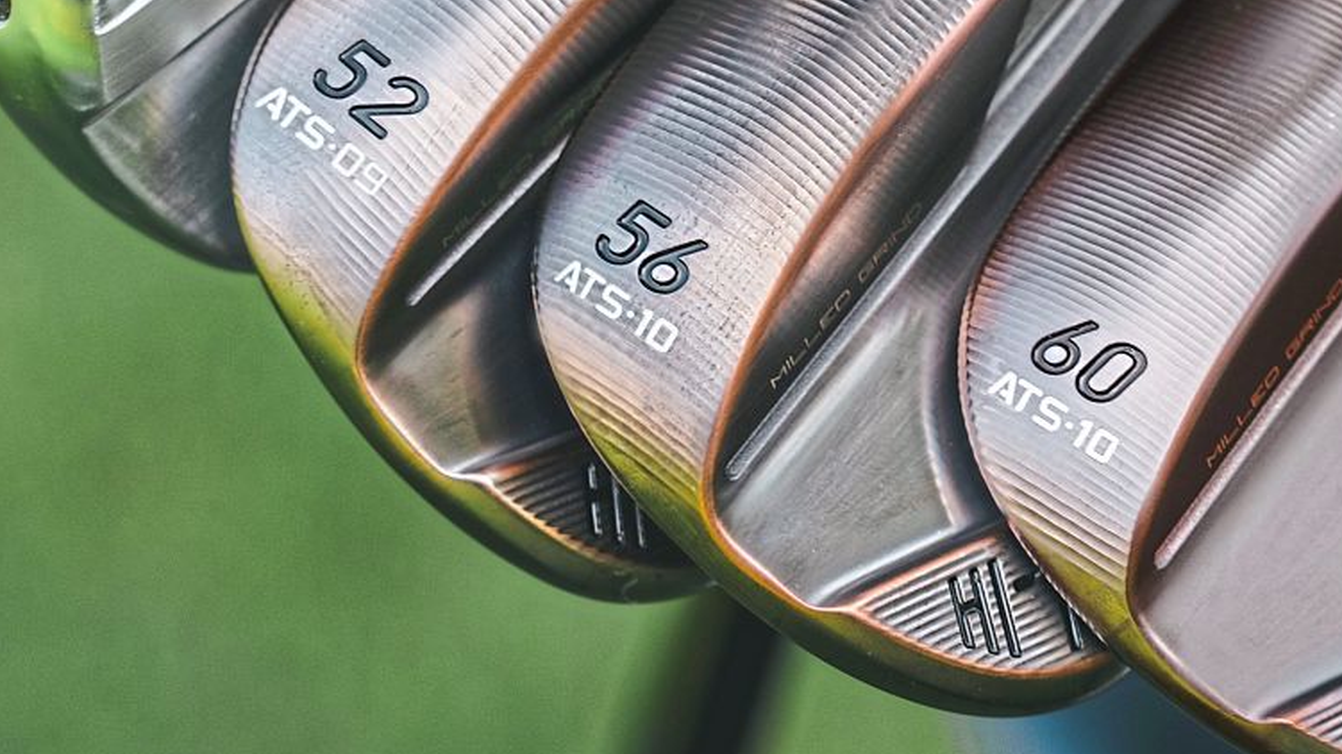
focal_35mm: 346
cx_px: 902
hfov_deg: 6.2
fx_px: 12309
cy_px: 189
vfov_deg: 3.5
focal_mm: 200
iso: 250
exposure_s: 1/250
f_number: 6.3
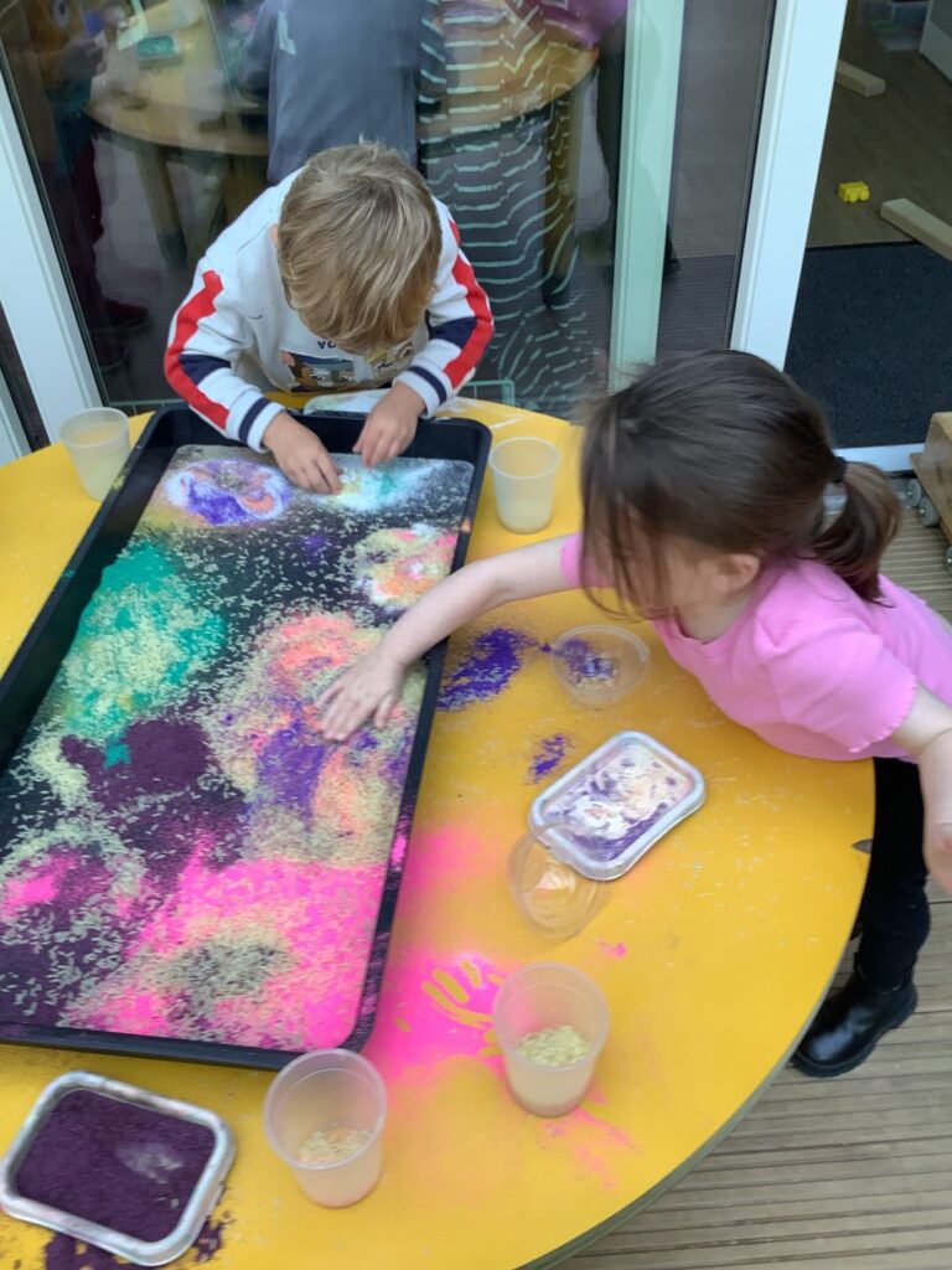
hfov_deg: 45.4
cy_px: 635
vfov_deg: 58.4
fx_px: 1137
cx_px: 476
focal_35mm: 31
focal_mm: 3.3
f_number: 2.4
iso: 50
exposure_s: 1/50
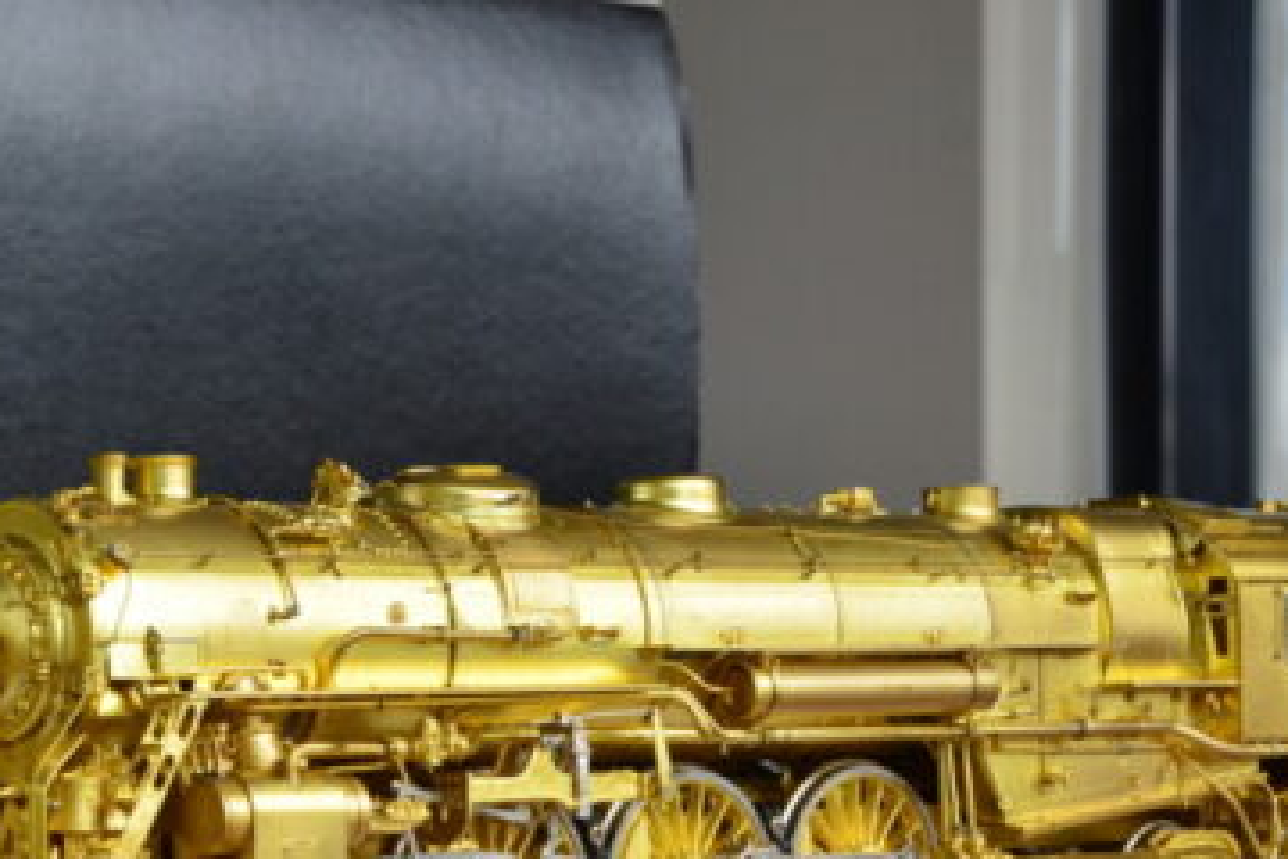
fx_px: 3327
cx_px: 190
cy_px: 743
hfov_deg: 21.5
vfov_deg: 14.6
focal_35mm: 93
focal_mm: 32
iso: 400
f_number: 10
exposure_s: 1/200
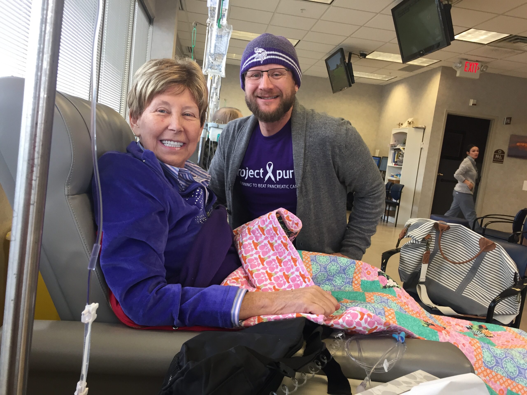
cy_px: 198
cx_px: 264
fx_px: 442
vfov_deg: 48.2
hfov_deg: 61.7
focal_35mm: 29
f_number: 2.2
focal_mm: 4.15
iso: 32
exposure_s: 1/30
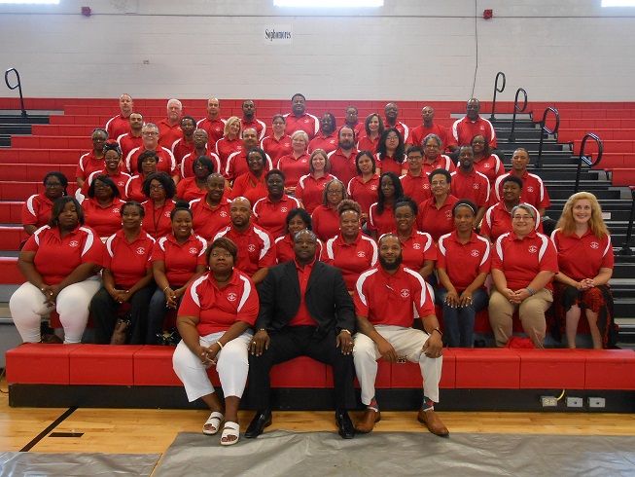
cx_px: 318
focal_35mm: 30
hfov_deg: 60.0
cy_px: 238
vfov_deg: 46.8
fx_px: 550
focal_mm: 5.3
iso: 320
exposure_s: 1/30
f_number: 3.8
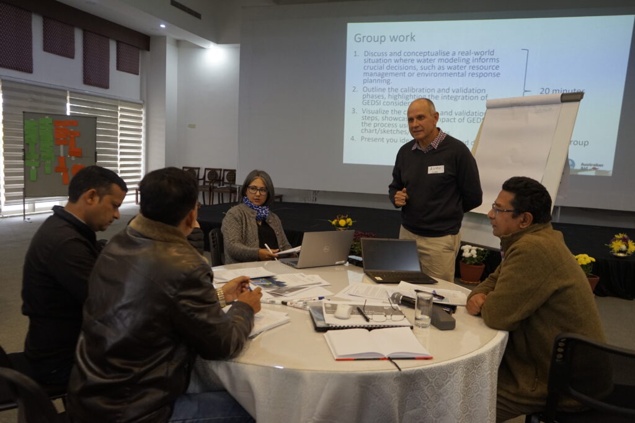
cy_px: 212
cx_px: 318
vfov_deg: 46.4
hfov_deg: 65.5
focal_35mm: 28
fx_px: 494
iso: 1250
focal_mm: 28
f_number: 4
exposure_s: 1/160
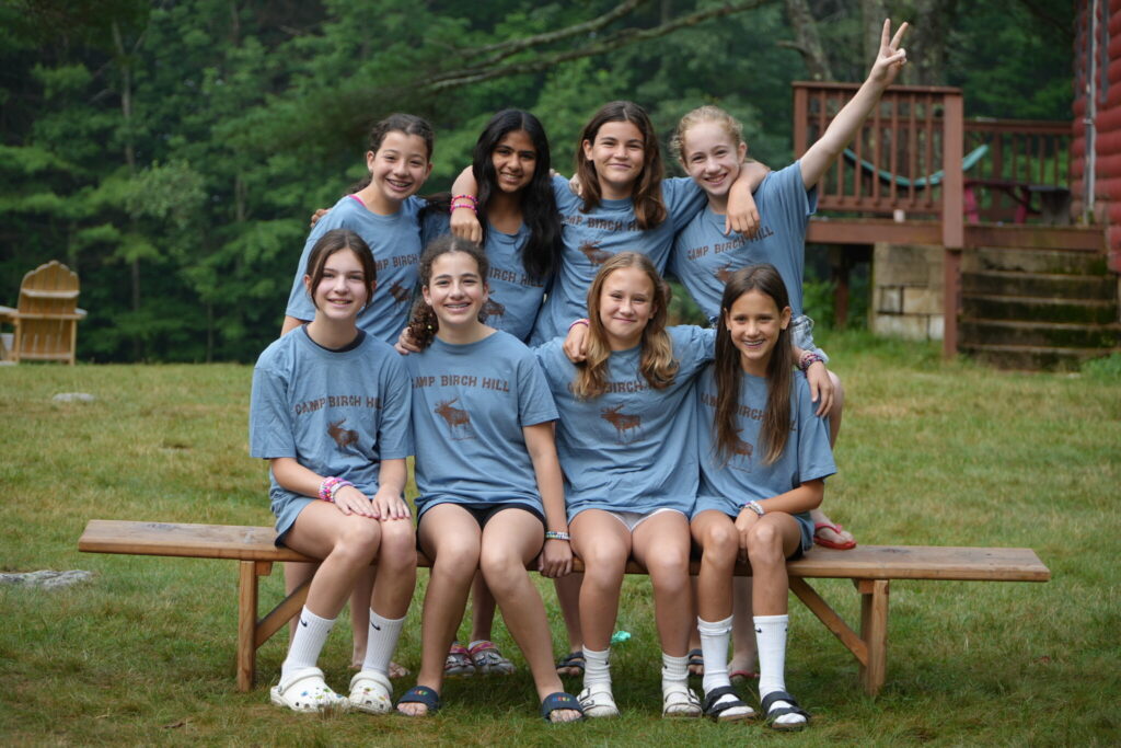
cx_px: 560
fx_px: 3394
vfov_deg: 12.6
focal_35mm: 109
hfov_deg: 18.8
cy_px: 374
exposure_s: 1/200
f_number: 4
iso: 100
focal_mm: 73
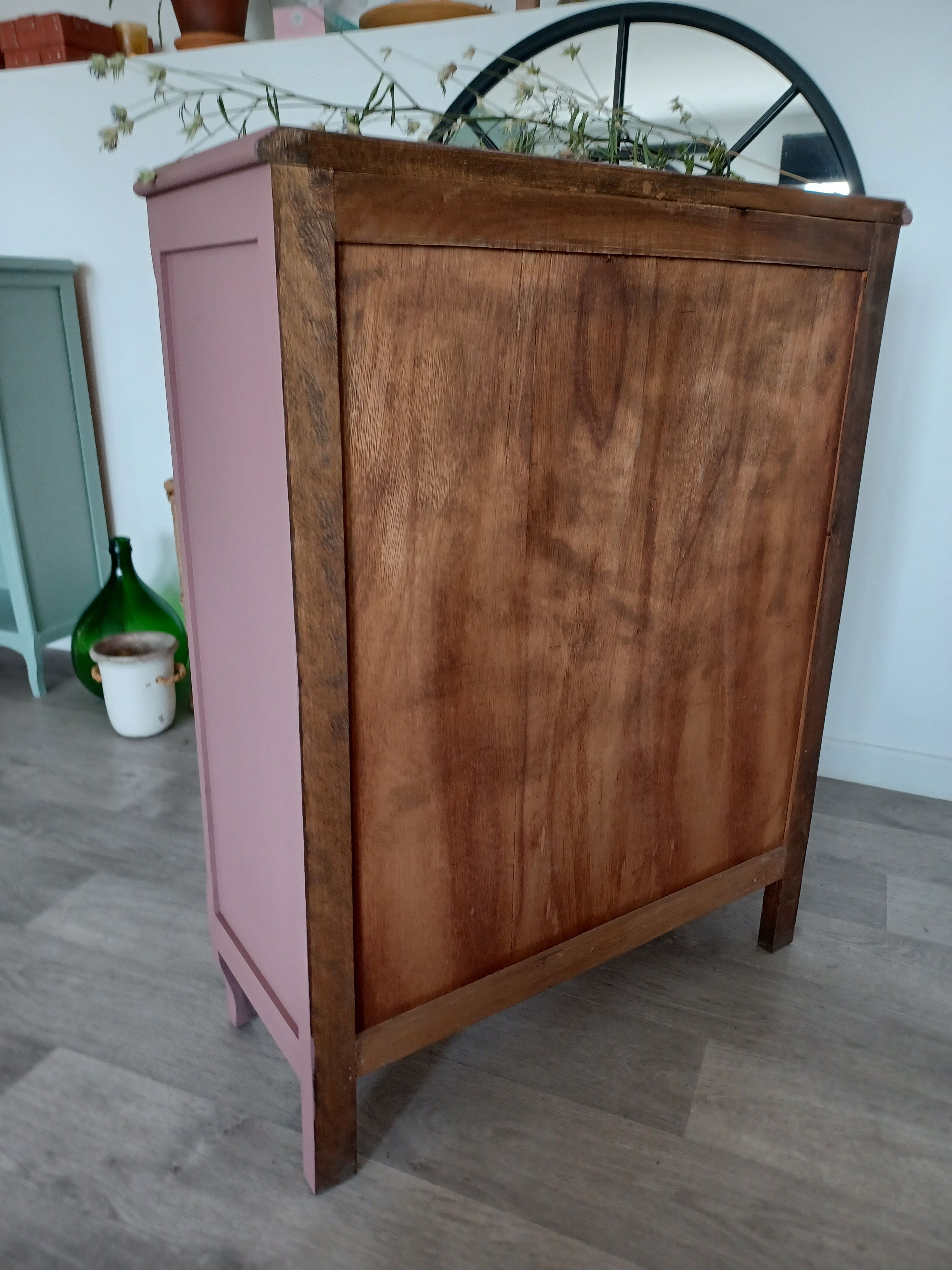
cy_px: 635
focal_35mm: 25
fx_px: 917
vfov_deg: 69.4
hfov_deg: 54.9
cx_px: 476
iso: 320
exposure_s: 1/49
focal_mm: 4.6
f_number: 1.8
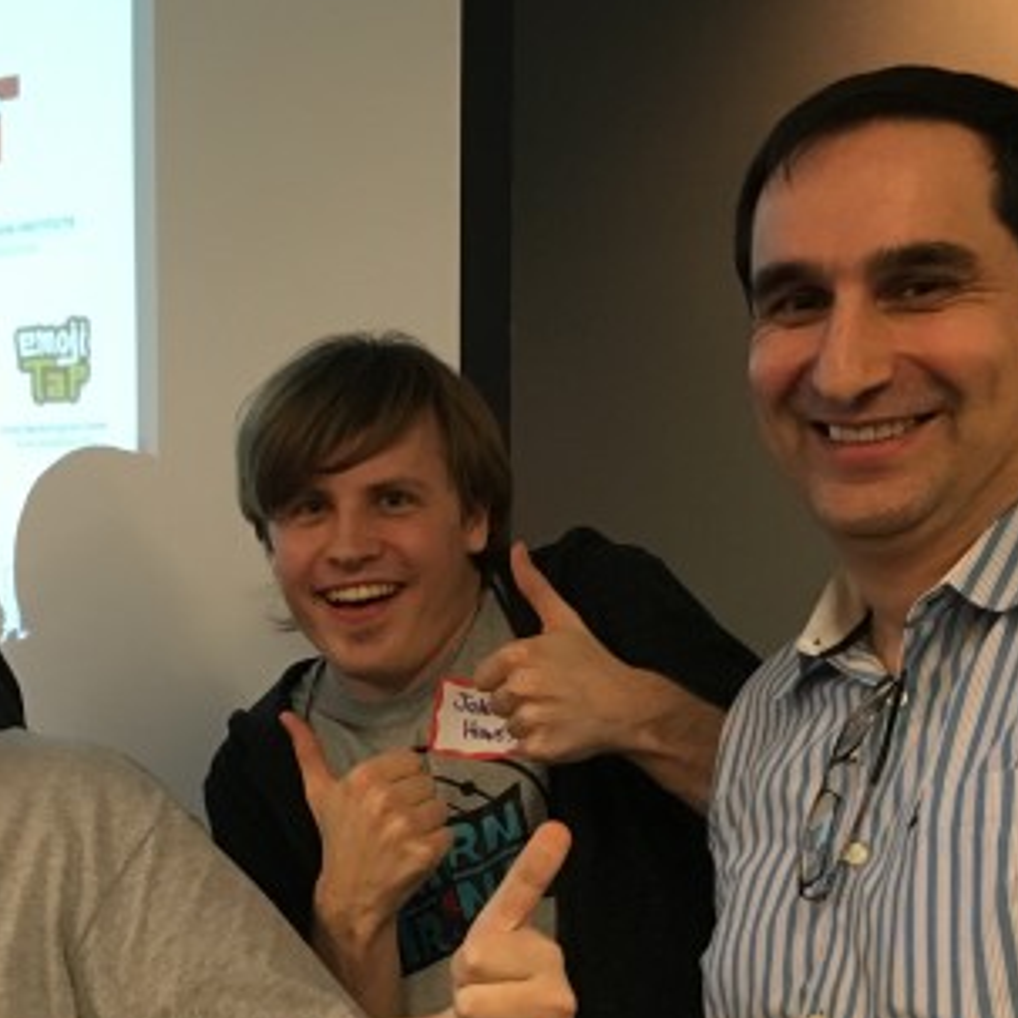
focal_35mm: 65
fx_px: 2163
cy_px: 692
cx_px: 97
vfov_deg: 26.3
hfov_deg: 25.6
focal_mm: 4.15
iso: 125
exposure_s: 1/30
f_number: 2.2
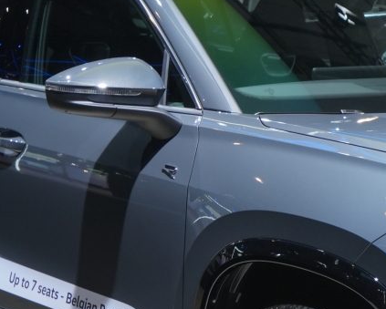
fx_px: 1703
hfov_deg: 12.8
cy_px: 80
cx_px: 379
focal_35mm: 149
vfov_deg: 10.4
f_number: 8
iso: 800
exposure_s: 1/80
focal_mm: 35
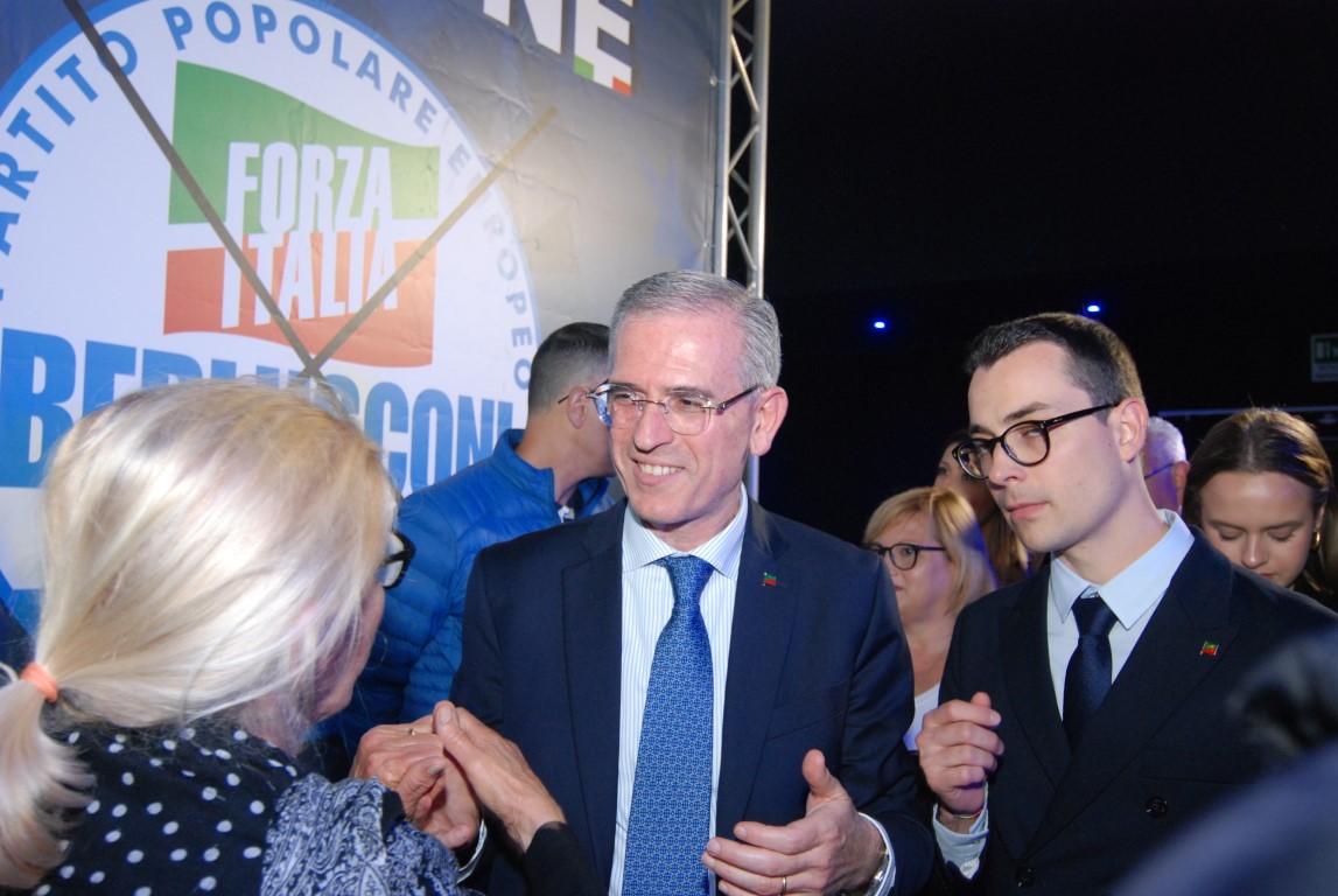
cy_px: 448
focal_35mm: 33
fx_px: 1228
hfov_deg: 57.2
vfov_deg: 40.1
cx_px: 669
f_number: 5.6
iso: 640
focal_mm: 22
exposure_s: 1/60
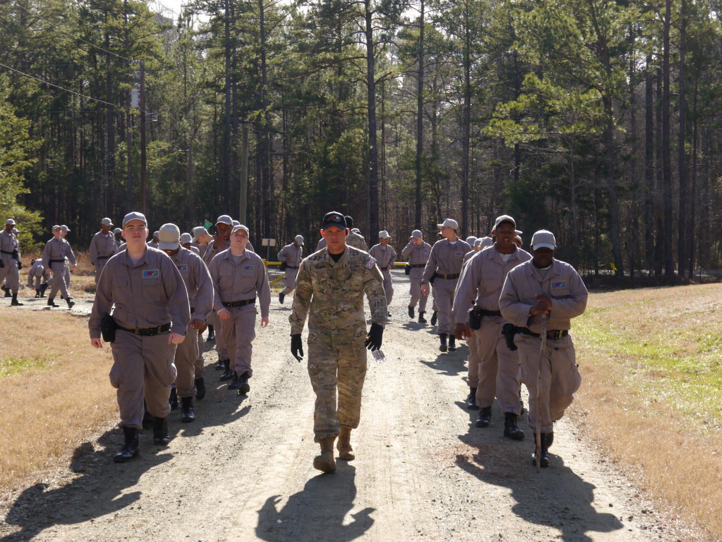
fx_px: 1418
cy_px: 271
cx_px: 361
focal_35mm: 68
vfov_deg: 21.6
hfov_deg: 28.6
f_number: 7.1
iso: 160
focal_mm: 34
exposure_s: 1/160
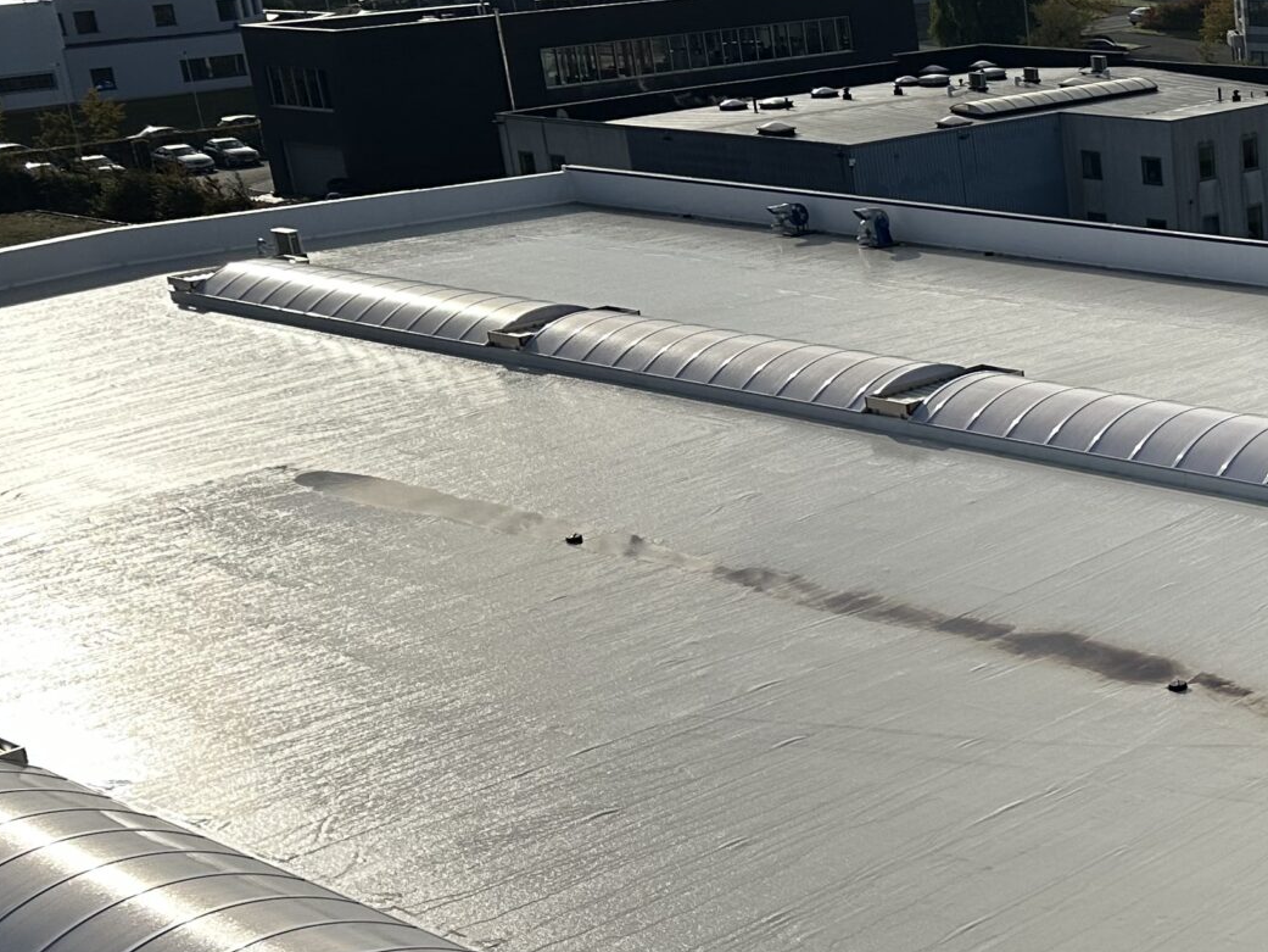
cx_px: 1492
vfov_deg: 24.7
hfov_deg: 28.7
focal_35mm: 59
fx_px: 2161
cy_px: 631
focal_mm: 6.86
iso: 80
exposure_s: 1/8929
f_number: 1.78
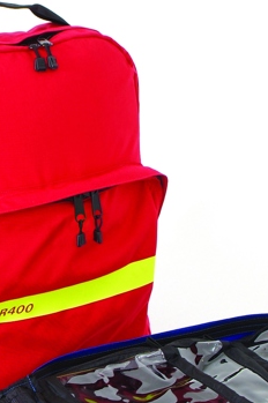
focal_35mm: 135
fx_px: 1510
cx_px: 57
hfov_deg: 10.1
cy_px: 301
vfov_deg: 15.1
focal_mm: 31
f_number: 6.7
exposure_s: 1/60
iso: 100
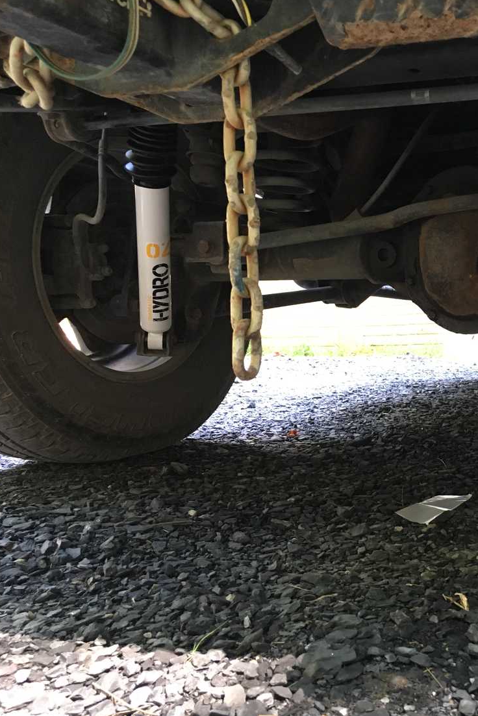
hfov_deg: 30.3
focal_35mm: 41
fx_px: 816
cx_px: 479
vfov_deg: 47.4
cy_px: 352
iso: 125
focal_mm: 4.15
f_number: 2.2
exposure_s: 1/30
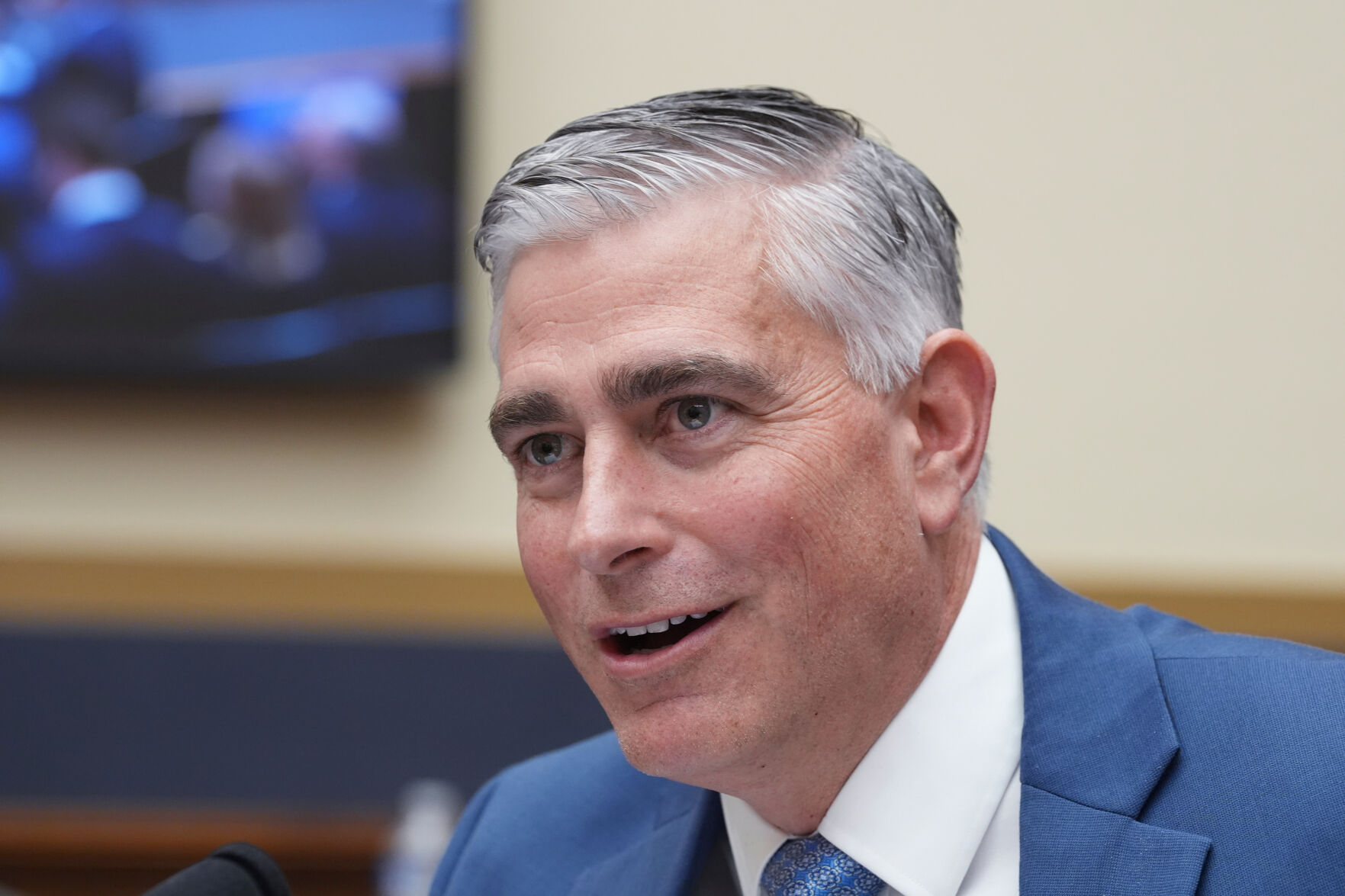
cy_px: 448
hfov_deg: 11.7
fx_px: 6537
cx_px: 672
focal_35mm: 175
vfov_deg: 7.8
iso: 3200
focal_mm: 175
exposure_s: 1/200
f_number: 6.3
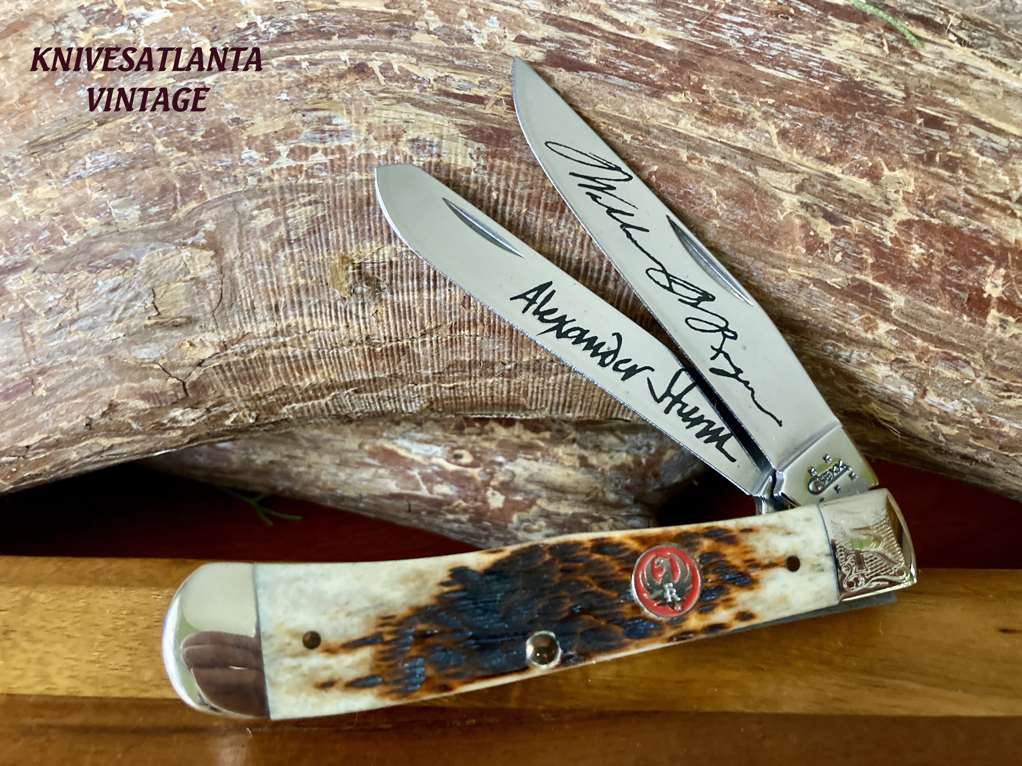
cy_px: 383
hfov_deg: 63.4
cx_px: 511
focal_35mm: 28
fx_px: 827
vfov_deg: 49.7
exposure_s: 1/30
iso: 500
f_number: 1.8
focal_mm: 3.99
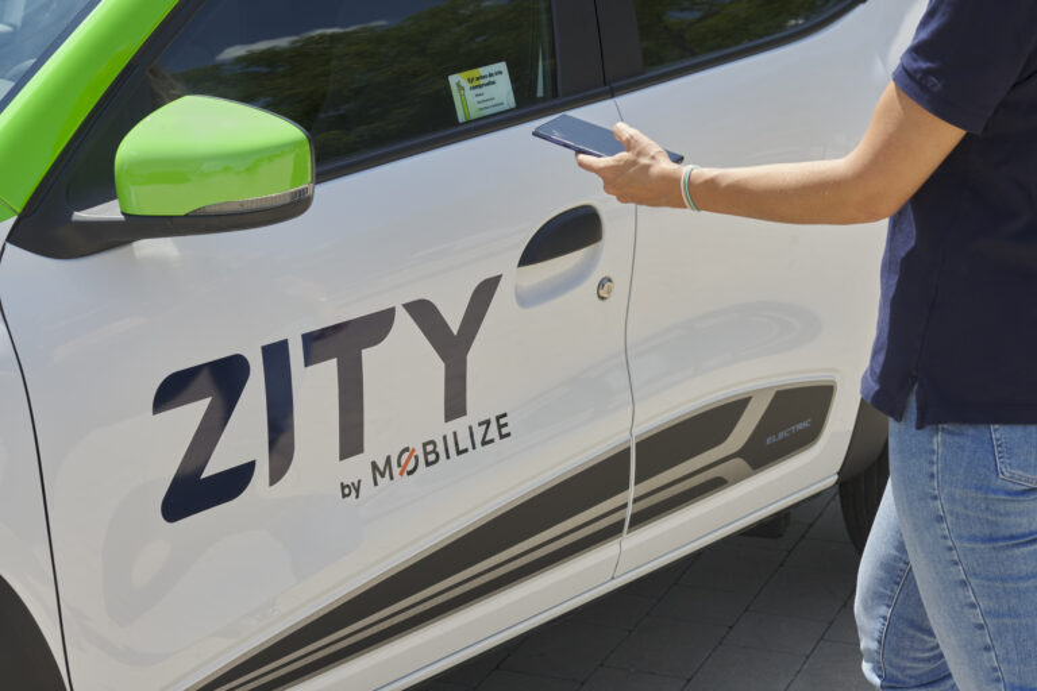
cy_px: 346
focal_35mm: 75
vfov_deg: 18.2
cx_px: 518
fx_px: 2160
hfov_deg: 27.0
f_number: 9
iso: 250
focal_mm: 75
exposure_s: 1/200
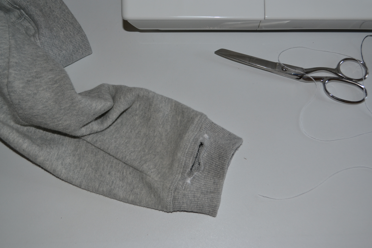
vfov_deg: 31.9
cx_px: 186
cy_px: 124
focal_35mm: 42
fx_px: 434
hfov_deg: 46.4
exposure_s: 1/60
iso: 400
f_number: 4.5
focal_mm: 28
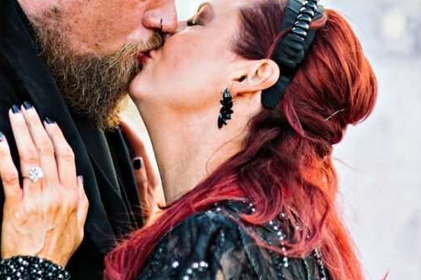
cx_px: 101
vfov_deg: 13.0
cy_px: 54
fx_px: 1227
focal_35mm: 105
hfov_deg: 19.3
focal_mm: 35
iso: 1600
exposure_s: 1/5000
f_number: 1.8
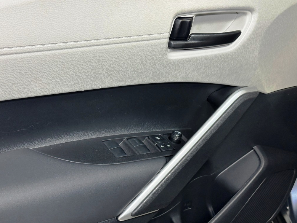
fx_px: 420
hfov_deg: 38.9
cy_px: 112
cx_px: 151
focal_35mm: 49
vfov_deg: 29.7
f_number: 1.78
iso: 320
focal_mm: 6.86
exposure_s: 1/40
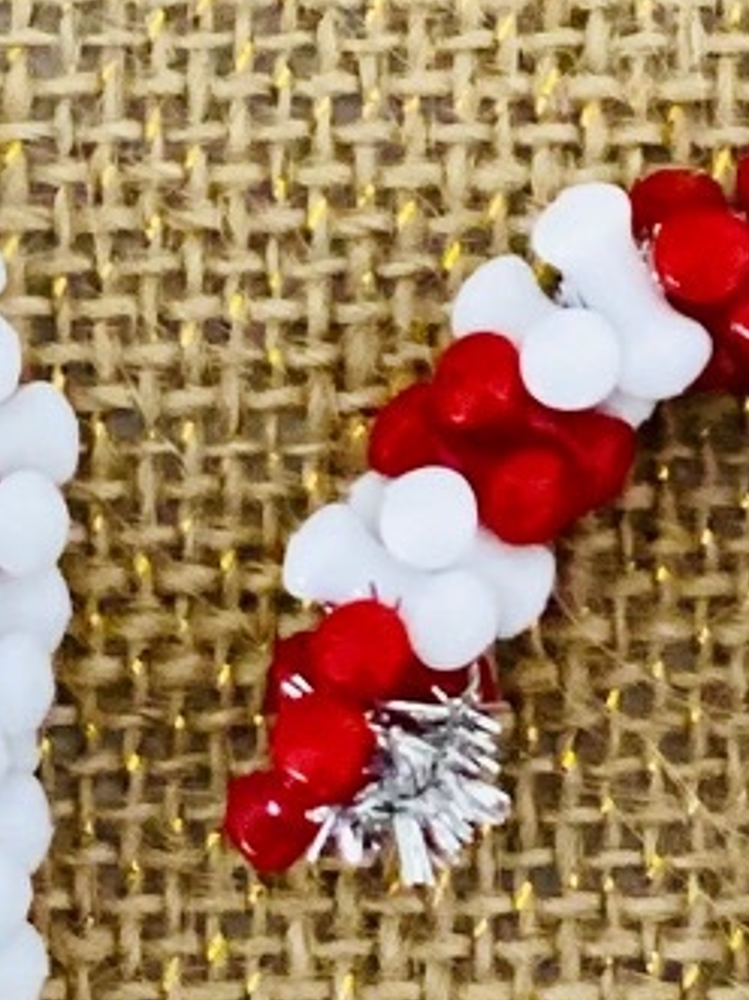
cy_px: 6
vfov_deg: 6.2
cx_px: 154
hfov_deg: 4.7
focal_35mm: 317
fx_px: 9151
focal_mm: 6
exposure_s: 1/24
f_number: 2
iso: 400
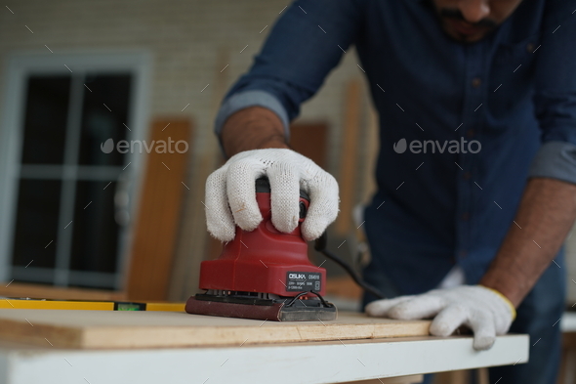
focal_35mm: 50
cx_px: 288
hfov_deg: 39.6
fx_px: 800
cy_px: 192
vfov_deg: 27.0
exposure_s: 1/200
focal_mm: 50
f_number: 3.2
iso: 100
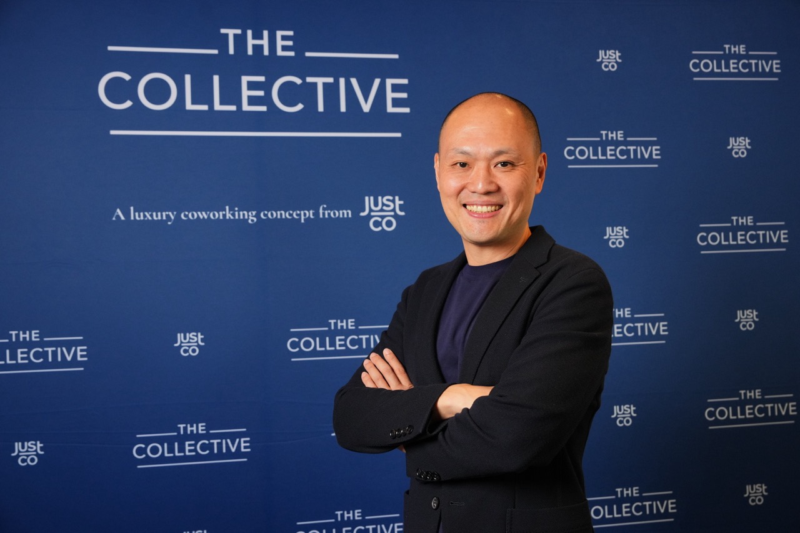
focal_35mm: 41
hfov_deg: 47.4
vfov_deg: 32.6
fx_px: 911
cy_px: 266
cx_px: 400
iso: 1250
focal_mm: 41
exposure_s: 1/200
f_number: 5
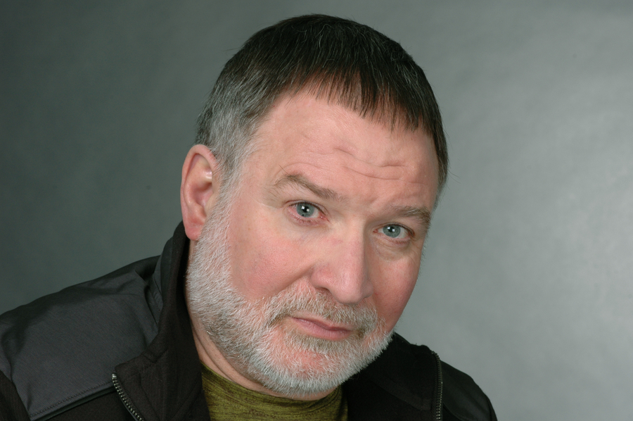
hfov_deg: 16.1
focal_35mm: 128
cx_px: 316
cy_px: 210
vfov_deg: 10.7
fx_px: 2239
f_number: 13
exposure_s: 1/60
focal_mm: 85
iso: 250
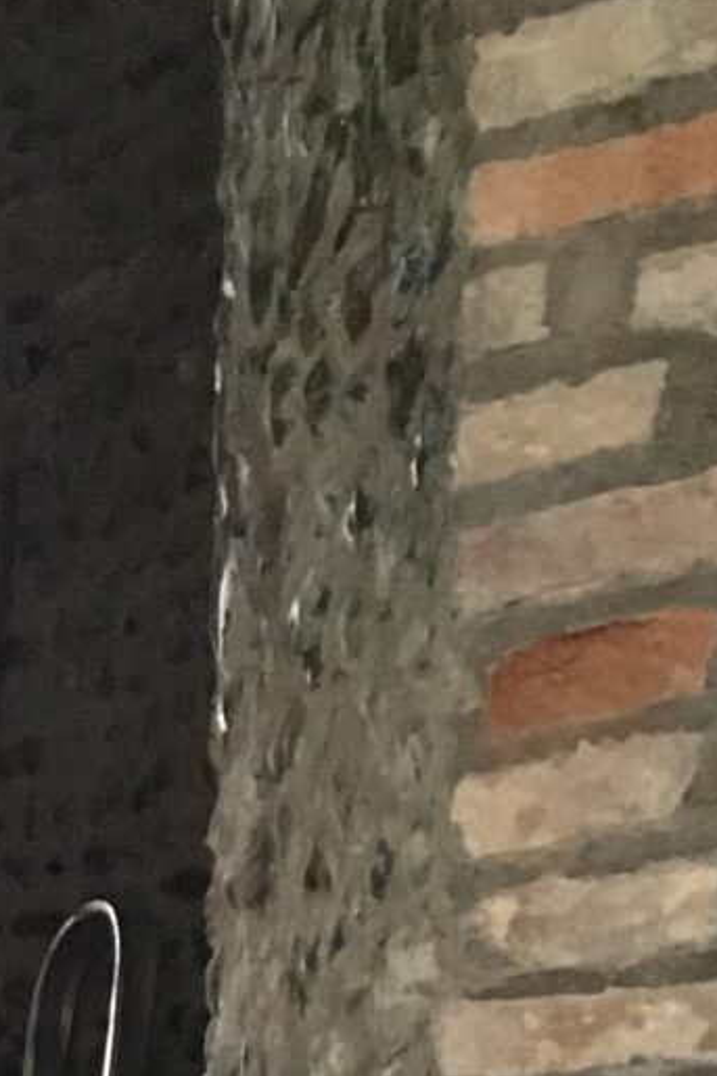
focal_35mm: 150
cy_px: 2196
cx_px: -847
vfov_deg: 12.1
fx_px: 4484
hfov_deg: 8.5
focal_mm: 4.15
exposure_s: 1/17
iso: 200
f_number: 2.2
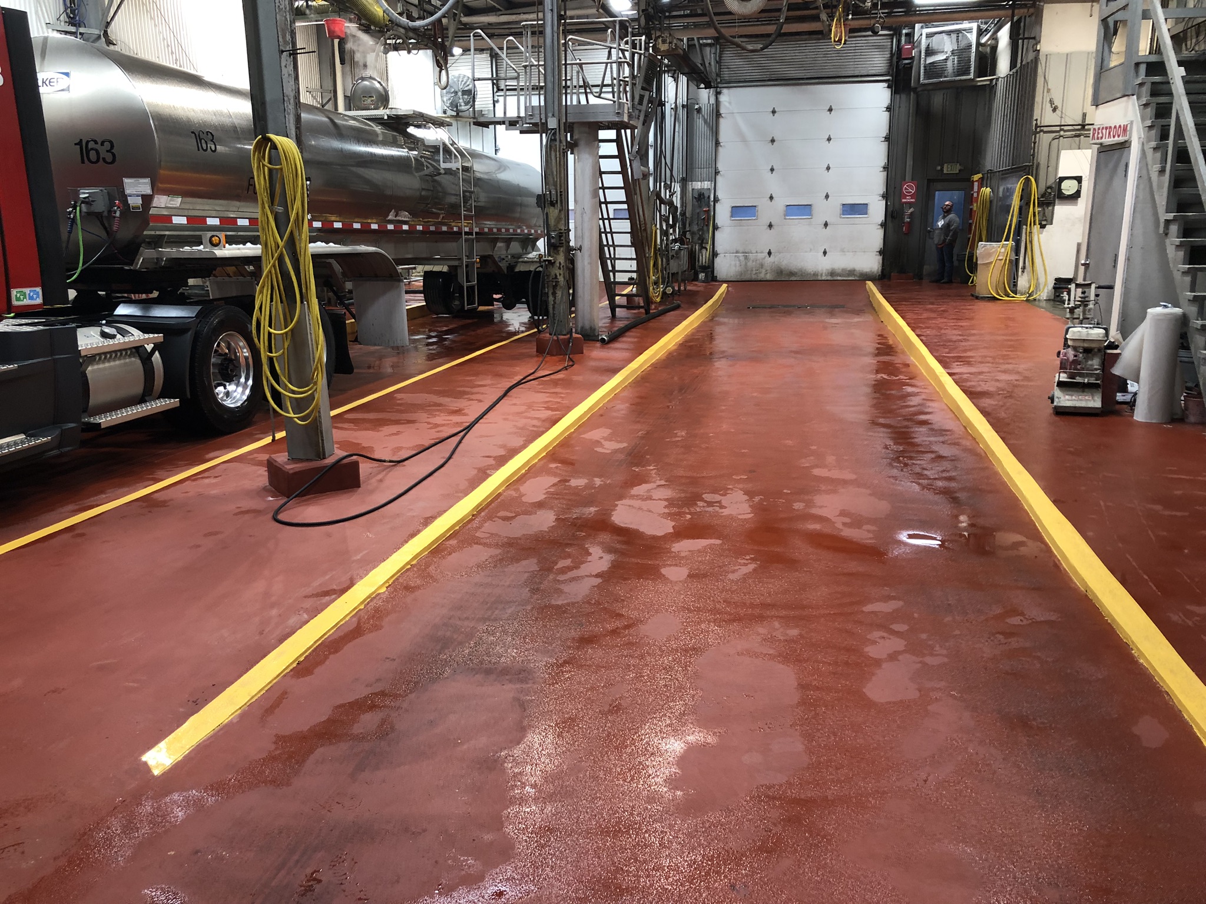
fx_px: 976
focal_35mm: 28
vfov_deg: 49.7
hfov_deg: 63.4
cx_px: 603
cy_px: 452
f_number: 1.8
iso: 40
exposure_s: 1/20
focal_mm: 3.99
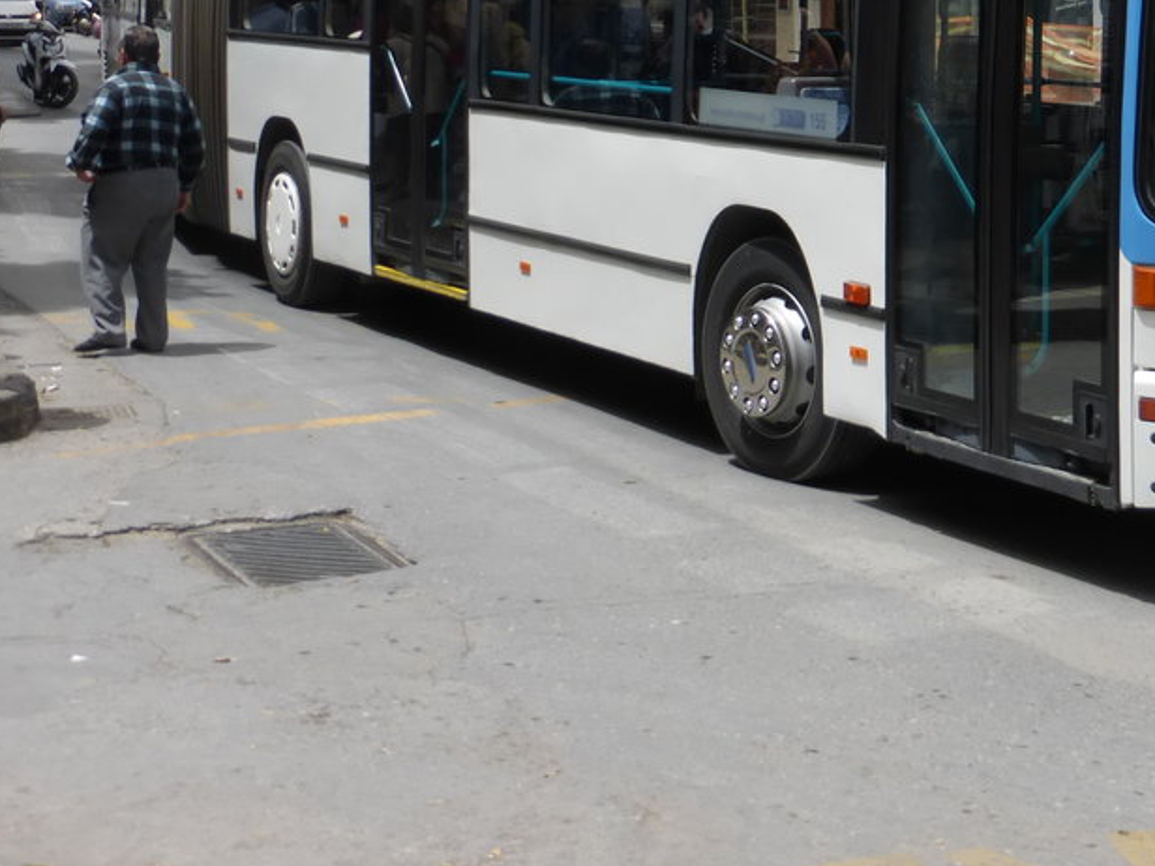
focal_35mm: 76
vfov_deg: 19.1
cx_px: 981
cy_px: 137
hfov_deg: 25.1
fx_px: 2536
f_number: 3.9
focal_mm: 6.9
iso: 100
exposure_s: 1/800
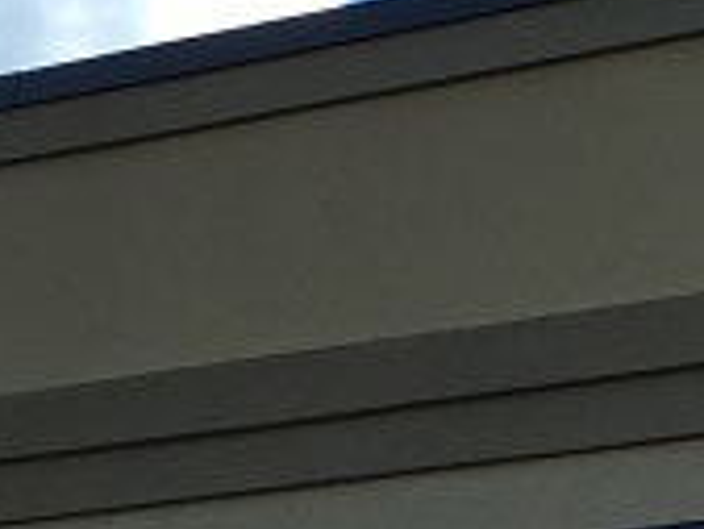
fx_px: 2931
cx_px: 1129
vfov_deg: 10.2
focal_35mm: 144
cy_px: 579
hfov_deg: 12.8
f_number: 2.2
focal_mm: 4.15
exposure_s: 1/950
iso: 25
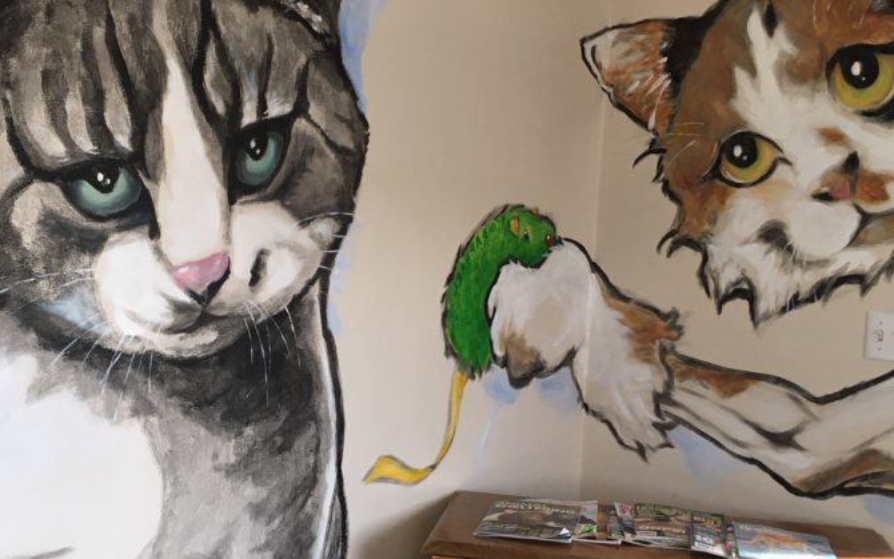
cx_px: 350
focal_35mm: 47
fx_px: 1145
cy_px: 295
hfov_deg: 42.4
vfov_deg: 27.4
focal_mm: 4.15
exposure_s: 1/30
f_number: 2.2
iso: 25
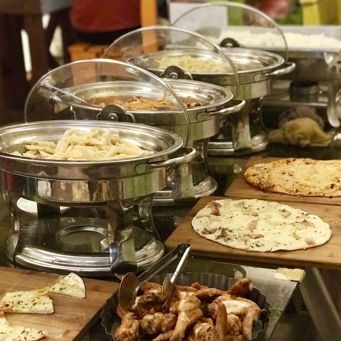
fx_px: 825
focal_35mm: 74
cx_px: 177
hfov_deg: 23.4
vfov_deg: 23.3
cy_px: 219
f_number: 2.8
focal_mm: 6.6
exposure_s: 1/60
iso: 1250
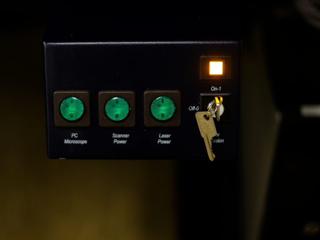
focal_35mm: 61
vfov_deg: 24.0
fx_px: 564
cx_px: 130
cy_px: 118
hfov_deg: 31.6
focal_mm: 35
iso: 400
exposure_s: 1/125
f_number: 1.4
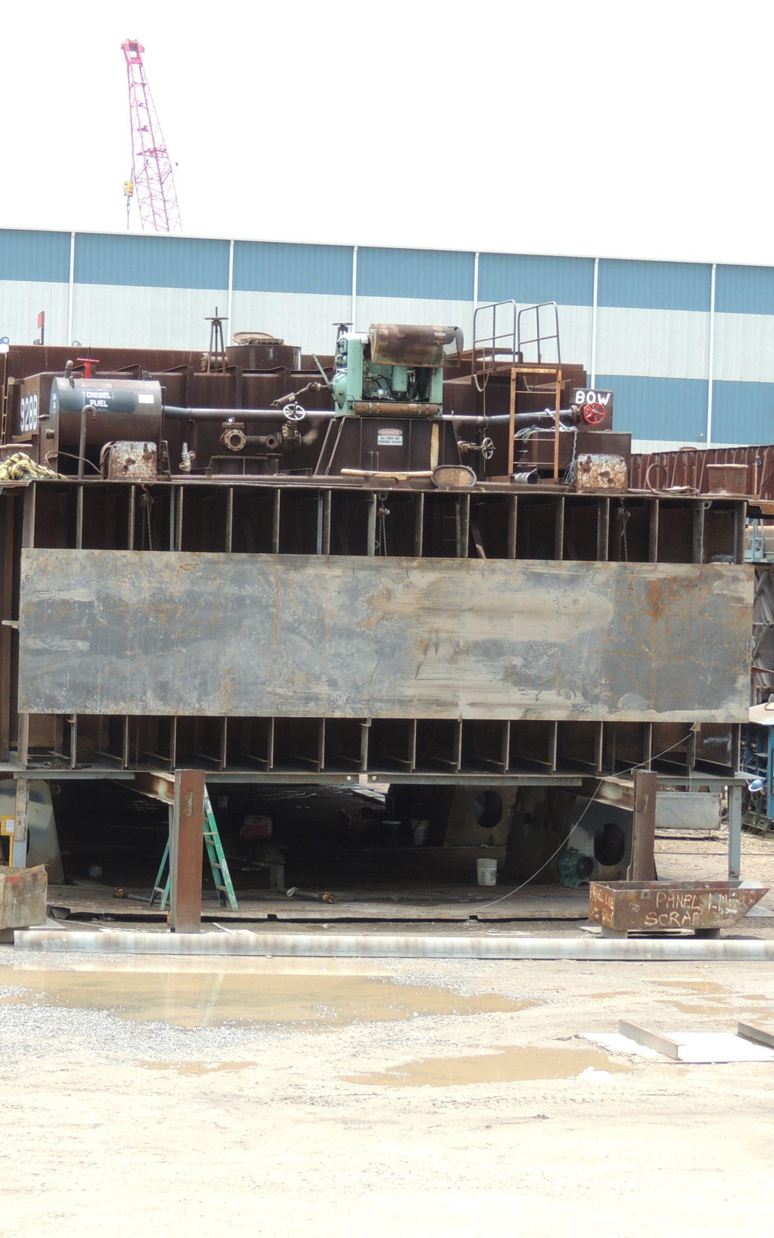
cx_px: 271
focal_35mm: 107
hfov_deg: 12.2
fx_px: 3611
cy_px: 624
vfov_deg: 19.5
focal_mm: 13.3
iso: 100
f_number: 3.9
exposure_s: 1/250
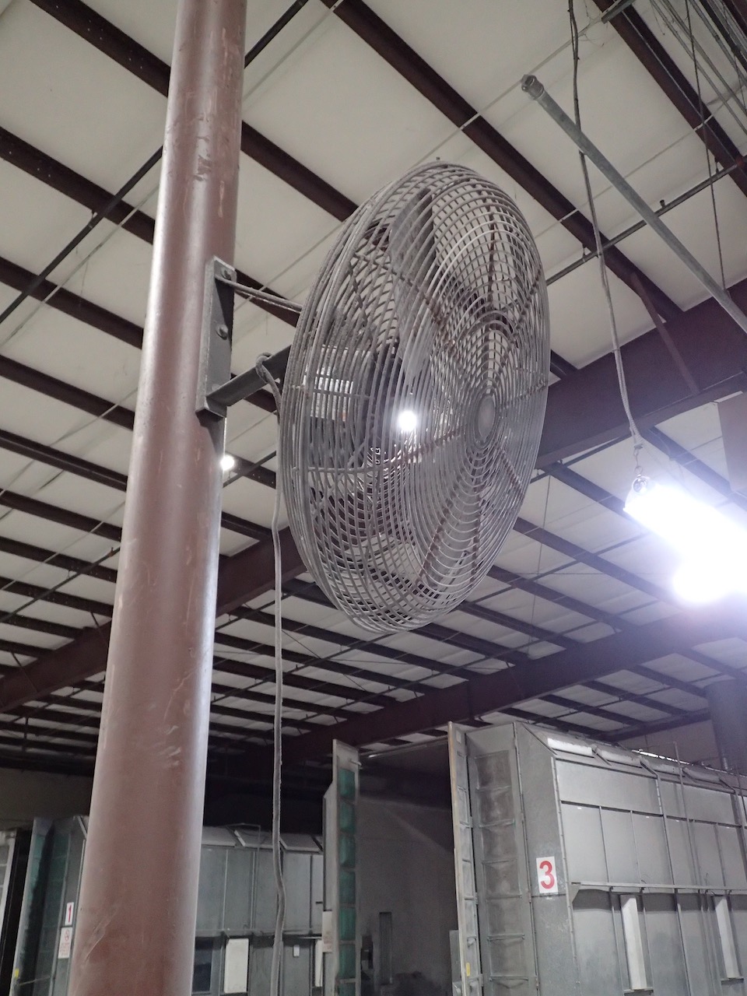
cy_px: 498
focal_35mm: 30
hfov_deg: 46.8
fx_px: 863
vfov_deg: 60.0
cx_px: 374
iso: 640
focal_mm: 5.5
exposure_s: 1/30
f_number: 2.3
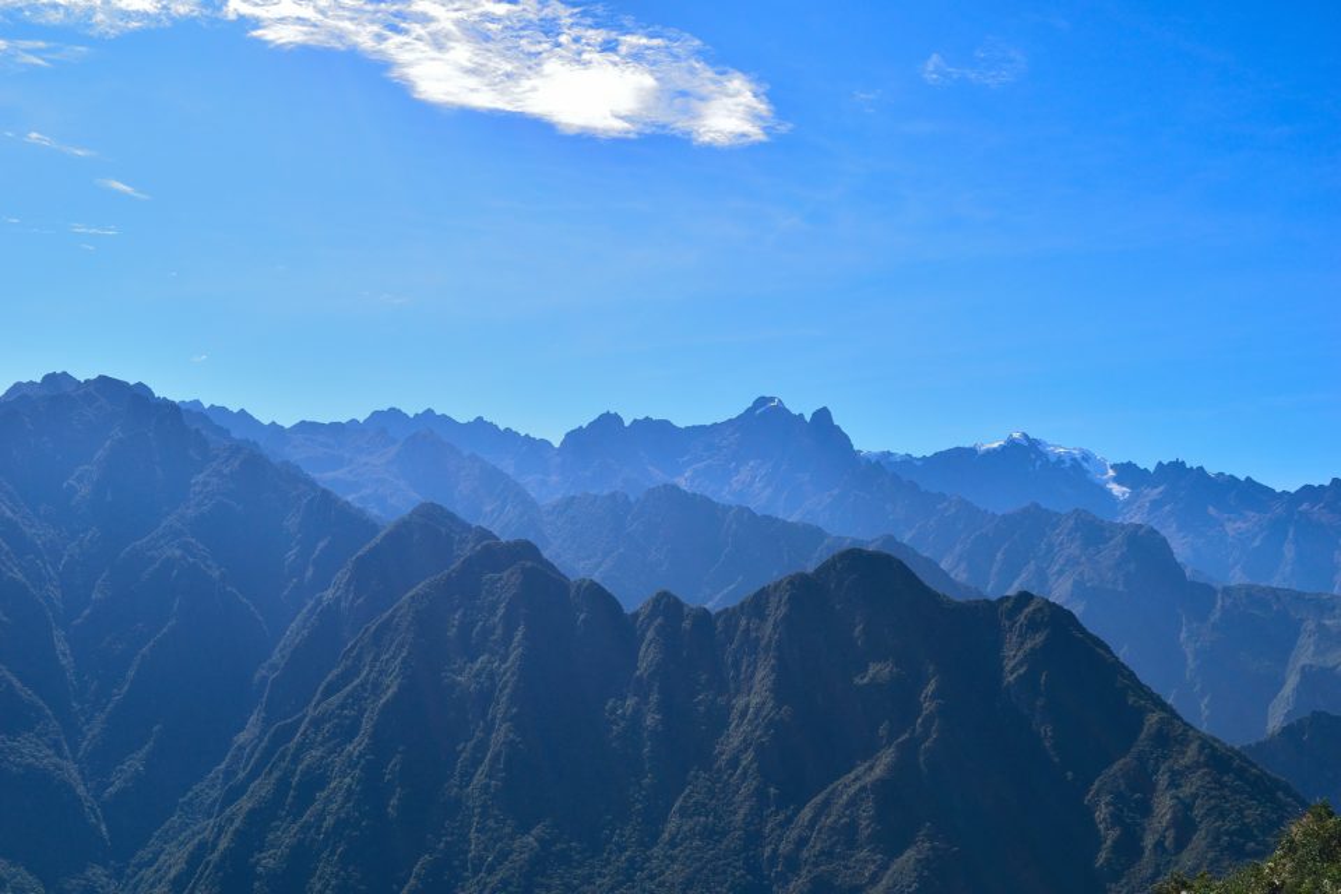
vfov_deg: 35.5
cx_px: 670
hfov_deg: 51.3
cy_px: 447
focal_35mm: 38
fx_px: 1397
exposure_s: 1/500
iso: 250
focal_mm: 25
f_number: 11
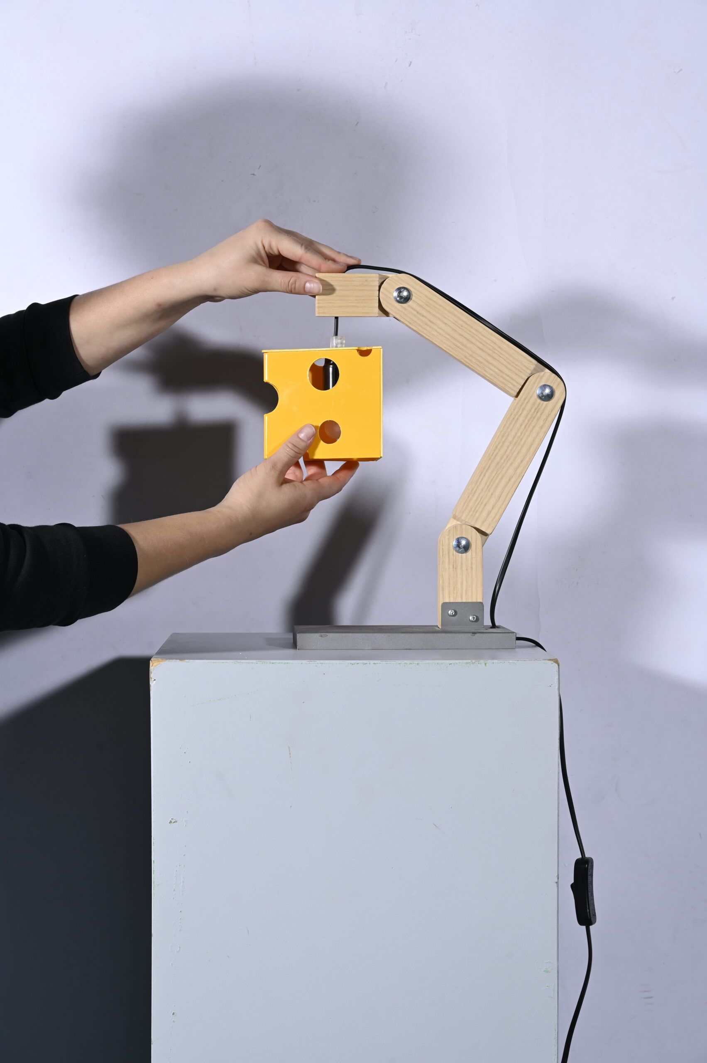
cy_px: 532
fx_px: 2065
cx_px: 354
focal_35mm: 70
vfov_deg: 28.9
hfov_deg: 19.4
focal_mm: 70
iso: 125
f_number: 10
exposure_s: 1/125
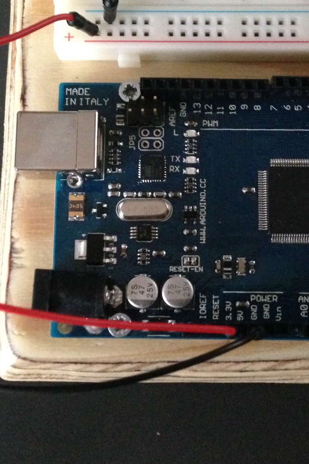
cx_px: 165
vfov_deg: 35.0
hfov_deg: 23.8
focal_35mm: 57
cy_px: 191
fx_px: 734
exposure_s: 1/15
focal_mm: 4.12
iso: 800
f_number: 2.4
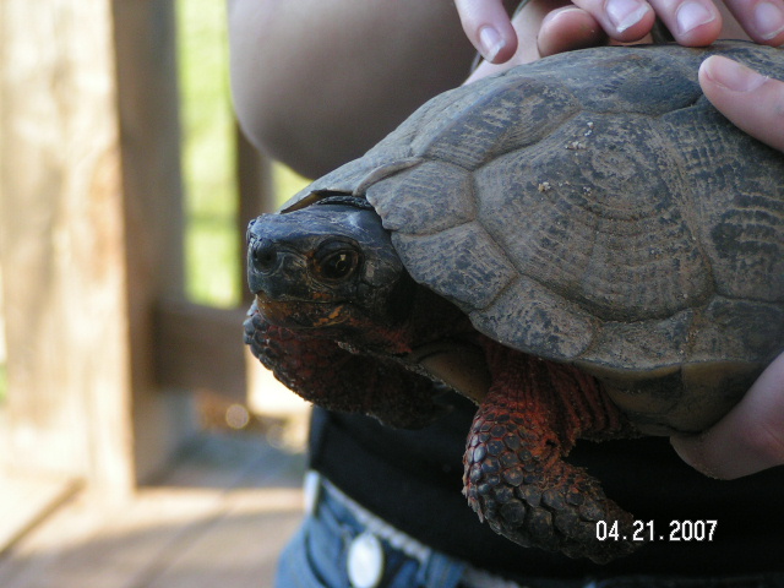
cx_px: 392
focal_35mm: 150
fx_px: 3397
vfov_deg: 9.9
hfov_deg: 13.2
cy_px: 294
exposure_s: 1/160
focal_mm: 22.9
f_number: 3.5
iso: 80
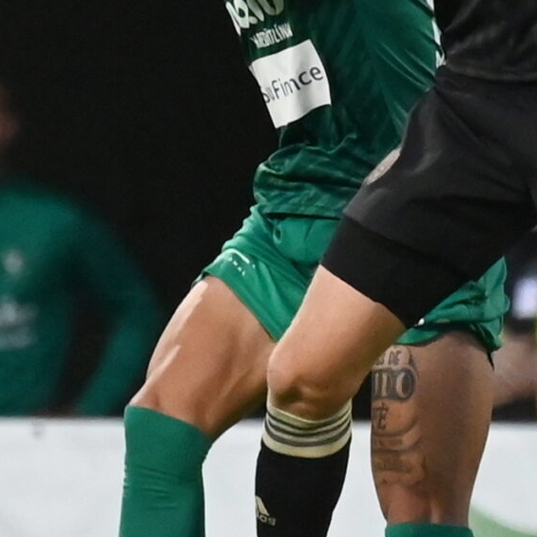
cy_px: 207
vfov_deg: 1.1
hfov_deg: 1.1
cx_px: 392
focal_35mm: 1539
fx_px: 27011
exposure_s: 1/800
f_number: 5.6
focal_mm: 400
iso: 4000
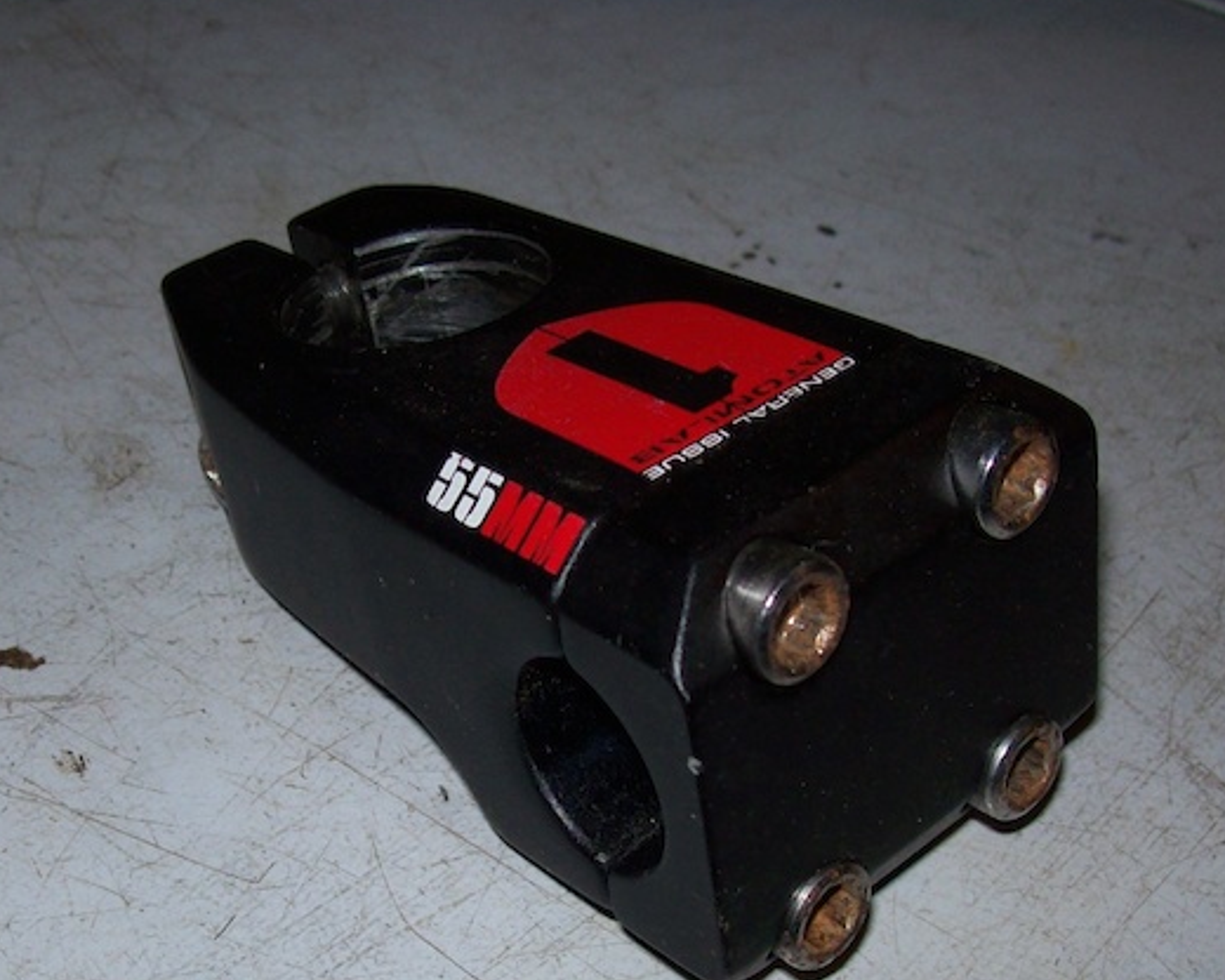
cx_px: 521
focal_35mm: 54
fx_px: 1958
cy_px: 670
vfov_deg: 27.9
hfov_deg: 34.7
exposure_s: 1/64
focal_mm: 6
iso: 80
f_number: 2.7
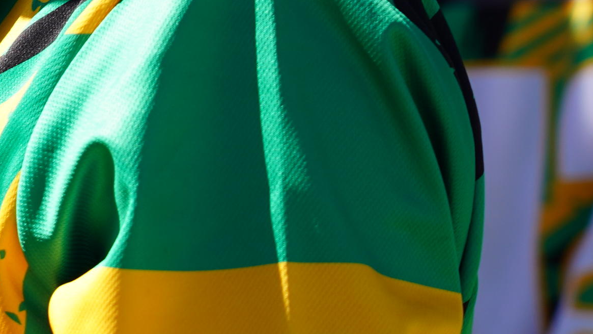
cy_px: -188
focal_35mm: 472
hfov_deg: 4.5
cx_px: -466
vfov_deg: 2.6
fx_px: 7421
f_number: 5
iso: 100
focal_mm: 105
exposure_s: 1/320
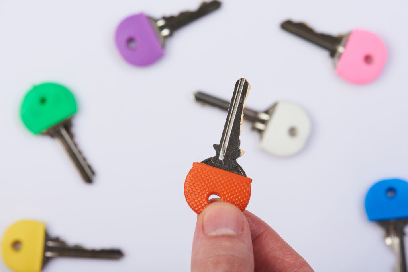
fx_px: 1191
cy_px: 136
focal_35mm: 105
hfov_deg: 19.4
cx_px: 204
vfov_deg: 13.1
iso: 200
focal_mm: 105
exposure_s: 1/125
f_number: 13
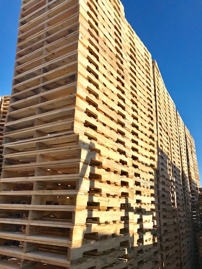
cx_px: 101
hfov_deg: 49.7
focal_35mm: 28
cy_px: 134
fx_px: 218
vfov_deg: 63.4
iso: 20
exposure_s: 1/4167
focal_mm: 3.99
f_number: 1.8
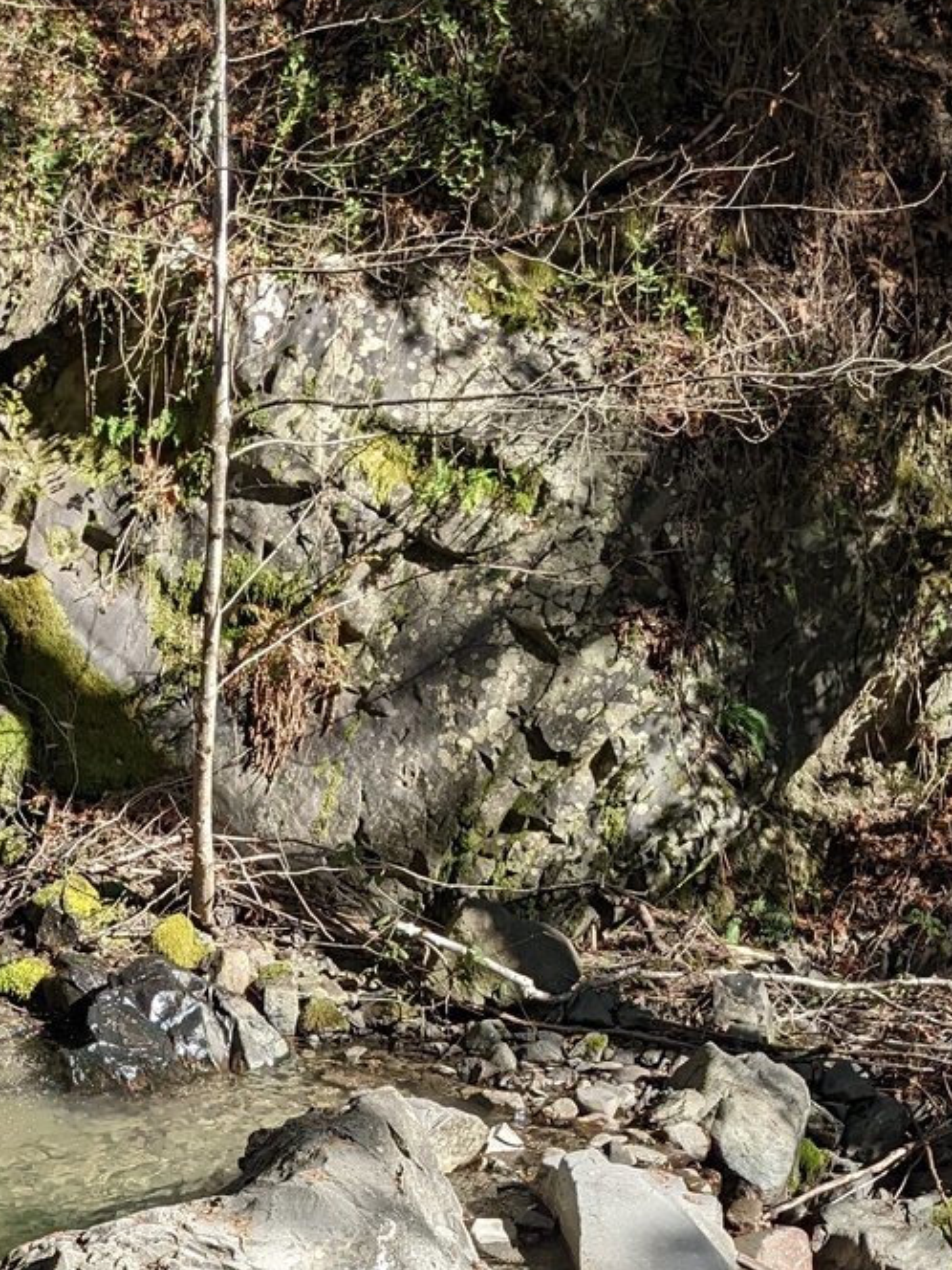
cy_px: 1375
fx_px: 2237
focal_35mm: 61
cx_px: 272
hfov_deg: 23.8
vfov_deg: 28.9
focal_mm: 4.38
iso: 61
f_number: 1.73
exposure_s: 1/782
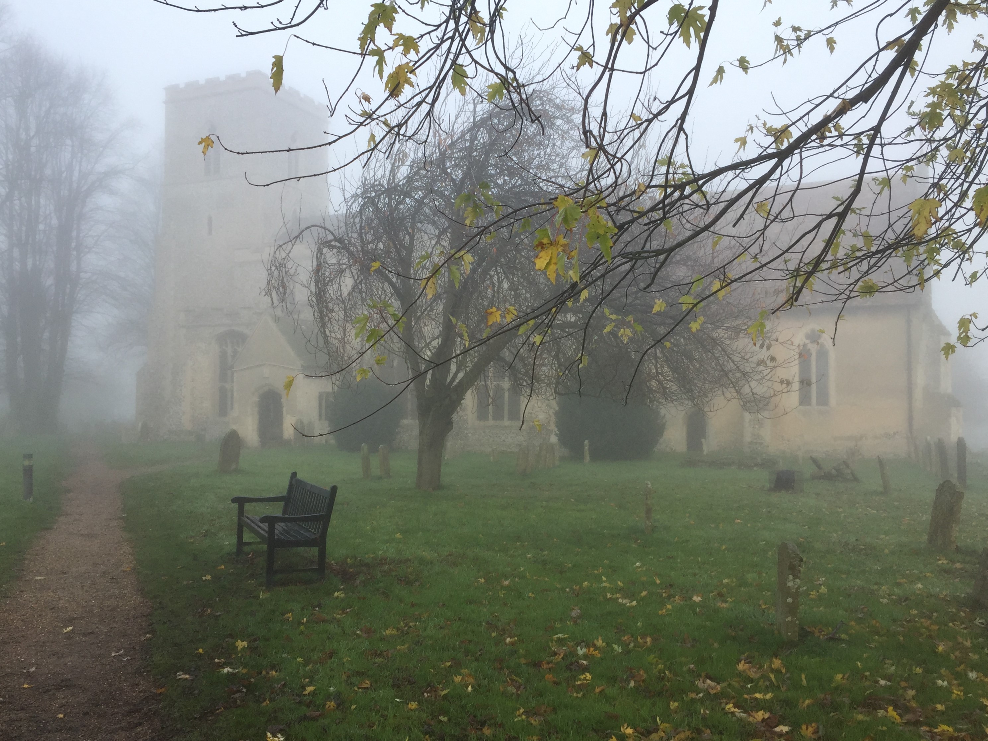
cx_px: 494
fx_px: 828
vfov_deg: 48.2
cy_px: 370
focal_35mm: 29
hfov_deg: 61.7
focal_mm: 4.15
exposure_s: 1/377
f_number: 2.2
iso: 32
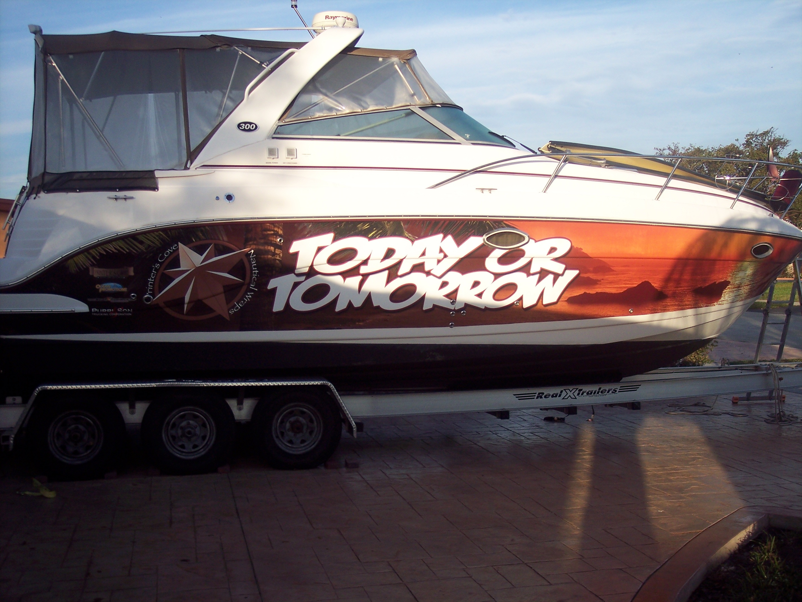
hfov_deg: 47.9
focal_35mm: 39
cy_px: 301
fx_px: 904
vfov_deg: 36.8
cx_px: 401
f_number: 4
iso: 100
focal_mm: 8
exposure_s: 1/500
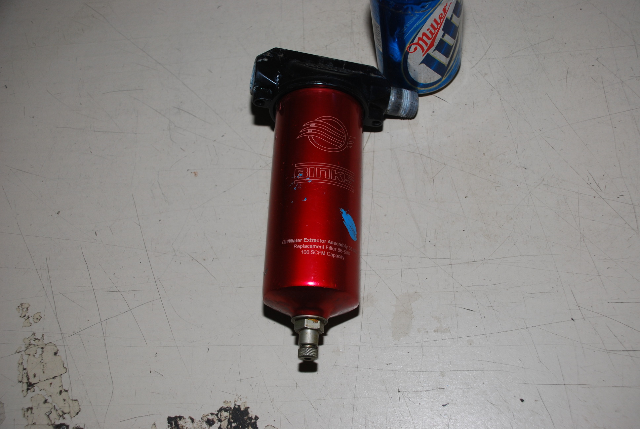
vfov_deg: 32.0
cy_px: 214
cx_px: 320
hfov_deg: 46.3
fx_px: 748
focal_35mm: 42
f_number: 5
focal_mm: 28
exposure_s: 1/60
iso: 200
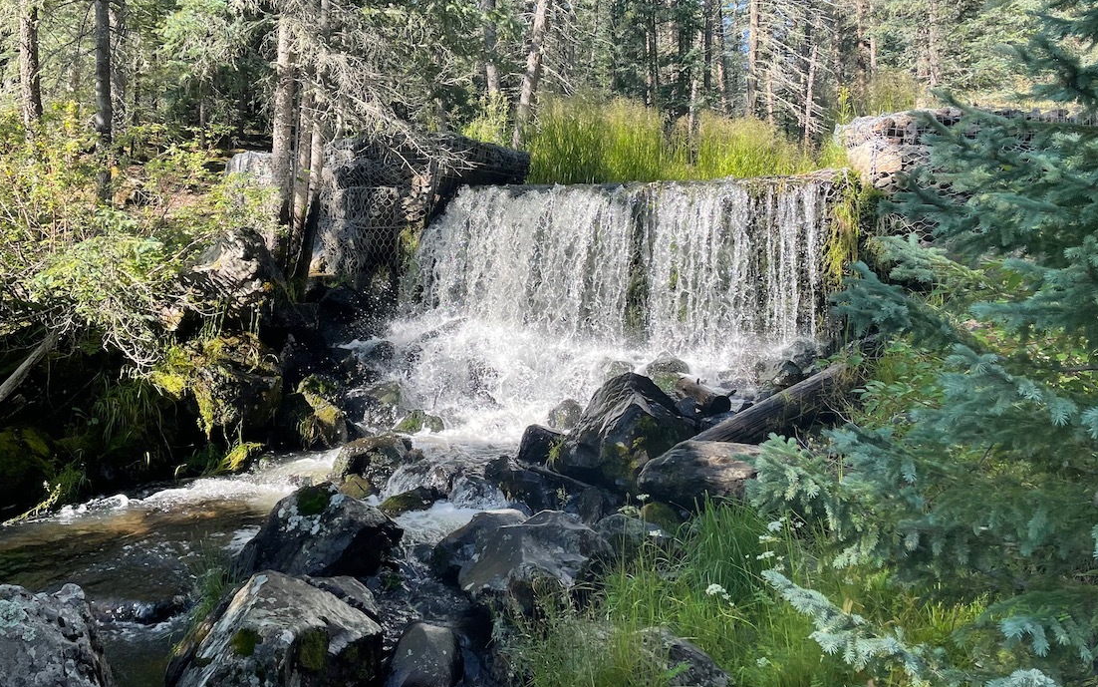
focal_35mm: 32
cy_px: 218
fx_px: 958
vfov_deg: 38.9
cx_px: 470
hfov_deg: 59.4
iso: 32
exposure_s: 1/779
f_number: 1.6
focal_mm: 4.2
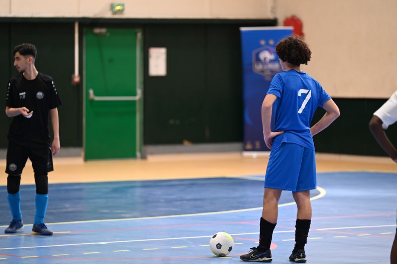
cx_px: 198
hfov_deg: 10.3
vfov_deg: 6.9
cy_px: 132
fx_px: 2204
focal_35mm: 200
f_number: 2.8
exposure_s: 1/250
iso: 2200
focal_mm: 200
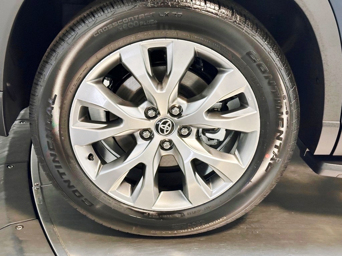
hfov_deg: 39.7
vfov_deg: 30.3
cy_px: 128
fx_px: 474
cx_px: 171
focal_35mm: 48
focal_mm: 6.86
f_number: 1.78
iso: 500
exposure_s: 1/30
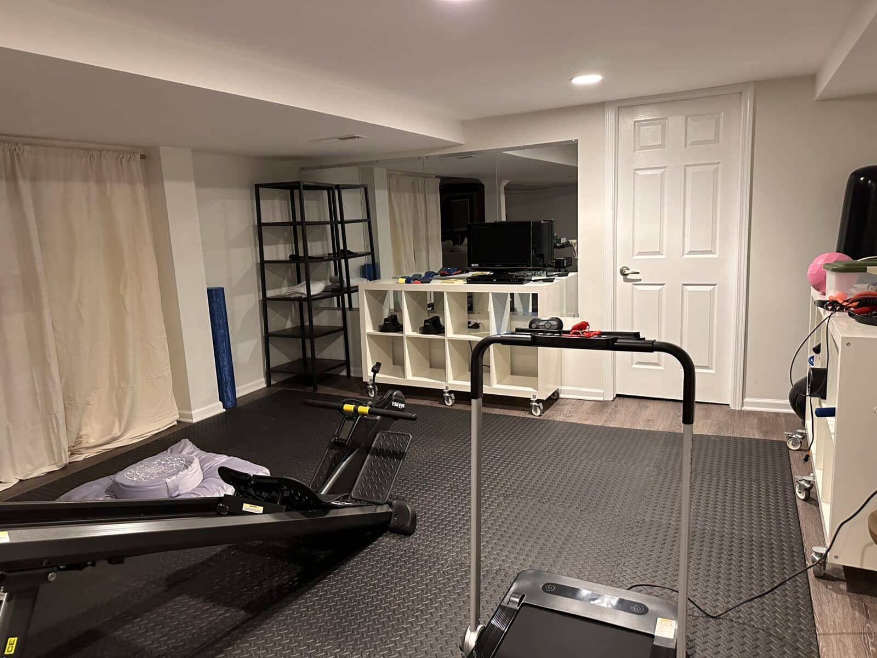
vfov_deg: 56.8
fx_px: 608
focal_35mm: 24
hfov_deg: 71.6
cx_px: 438
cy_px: 329
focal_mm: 6.86
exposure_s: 1/60
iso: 640
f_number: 1.78
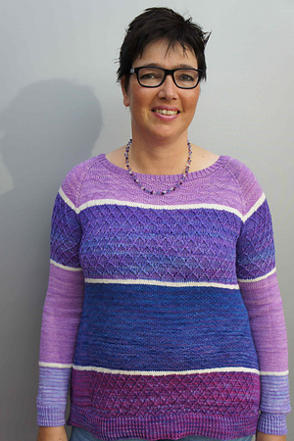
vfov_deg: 48.4
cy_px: 240
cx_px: 145
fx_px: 490
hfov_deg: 33.4
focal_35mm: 40
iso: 200
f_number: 4.5
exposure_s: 1/200
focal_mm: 24
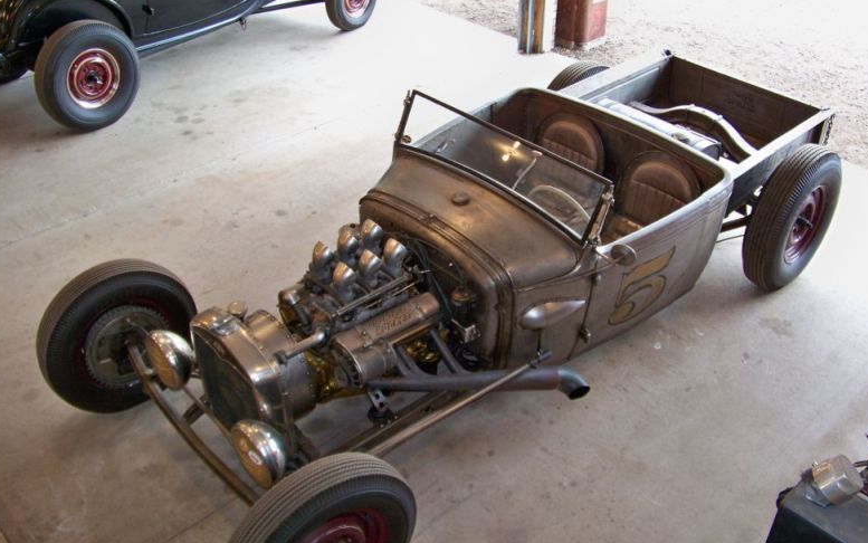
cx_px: 437
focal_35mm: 36
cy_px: 289
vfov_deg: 35.3
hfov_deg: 54.0
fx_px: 852
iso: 125
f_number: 2.8
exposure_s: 1/30
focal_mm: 5.85
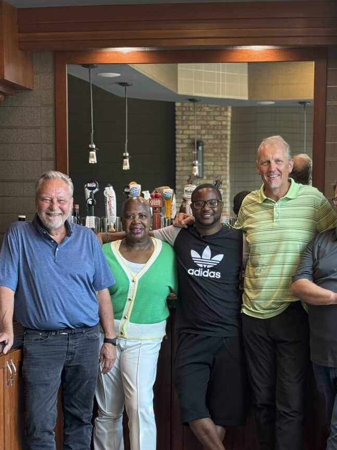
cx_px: 220
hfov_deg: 17.9
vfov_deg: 23.7
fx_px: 1065
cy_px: 316
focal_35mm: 82
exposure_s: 1/60
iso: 160
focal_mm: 6.76
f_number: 1.78
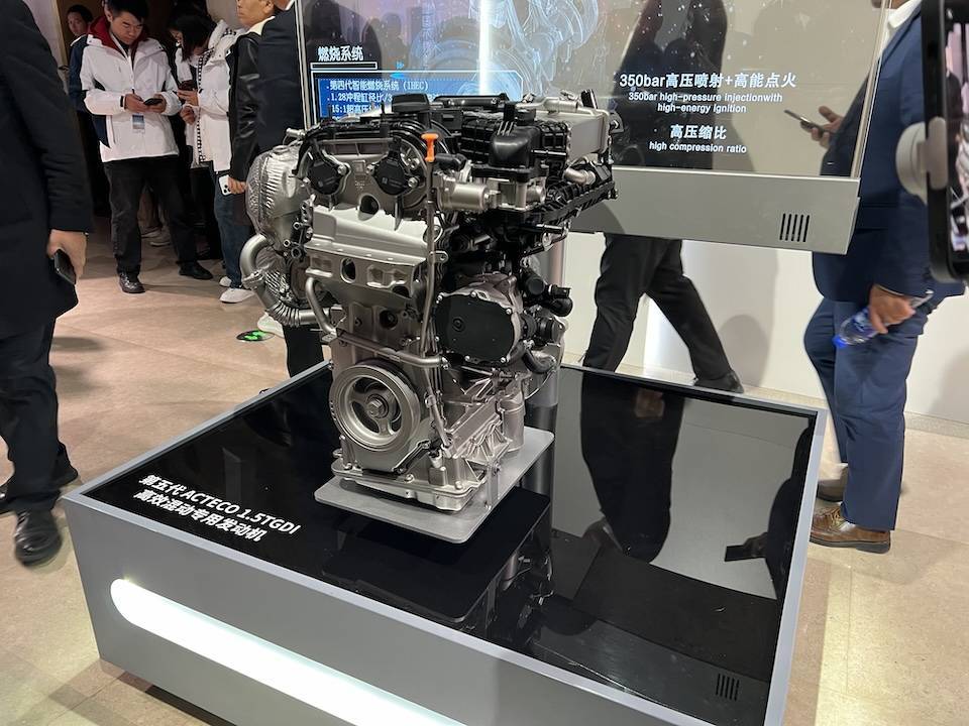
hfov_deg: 67.3
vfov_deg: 53.1
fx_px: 728
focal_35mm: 26
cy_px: 363
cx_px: 484
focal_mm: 5.7
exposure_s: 1/60
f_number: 1.5
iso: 125
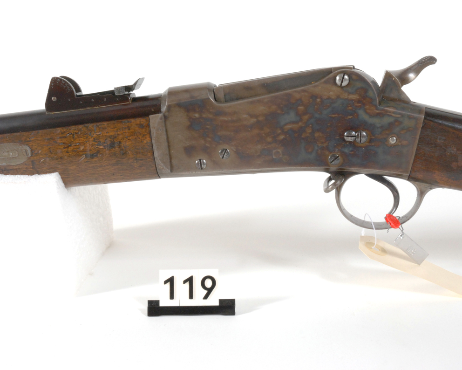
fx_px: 1026
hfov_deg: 25.4
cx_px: 231
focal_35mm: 75
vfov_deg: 20.4
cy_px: 187
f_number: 18
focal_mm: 44
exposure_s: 1/60
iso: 800
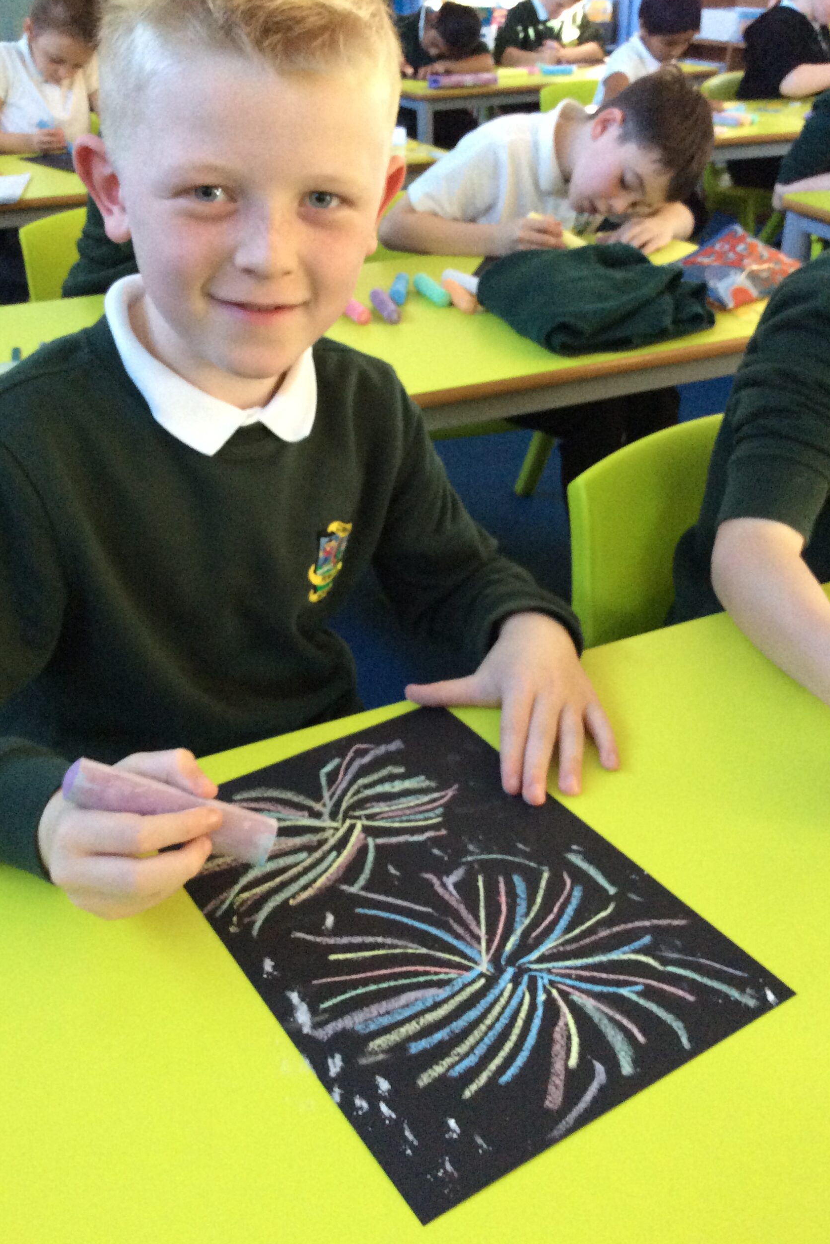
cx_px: 388
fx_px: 1176
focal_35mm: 34
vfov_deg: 55.8
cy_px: 618
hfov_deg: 38.9
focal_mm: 3.3
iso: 250
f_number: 2.4
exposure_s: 1/25
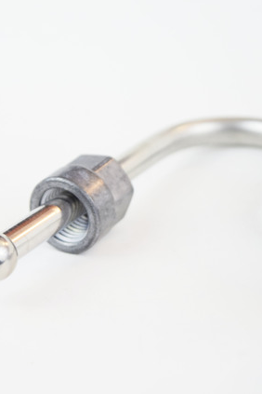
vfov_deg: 16.4
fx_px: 1362
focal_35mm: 125
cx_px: 72
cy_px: 196
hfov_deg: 11.0
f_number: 5.6
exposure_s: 1/60
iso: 1000
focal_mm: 55
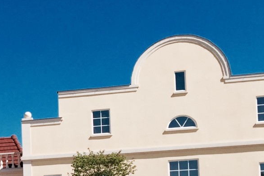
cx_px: -140
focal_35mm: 105
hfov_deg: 17.4
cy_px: 239
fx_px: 770
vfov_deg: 12.6
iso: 32
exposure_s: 1/2326
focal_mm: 4.15
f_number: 2.2
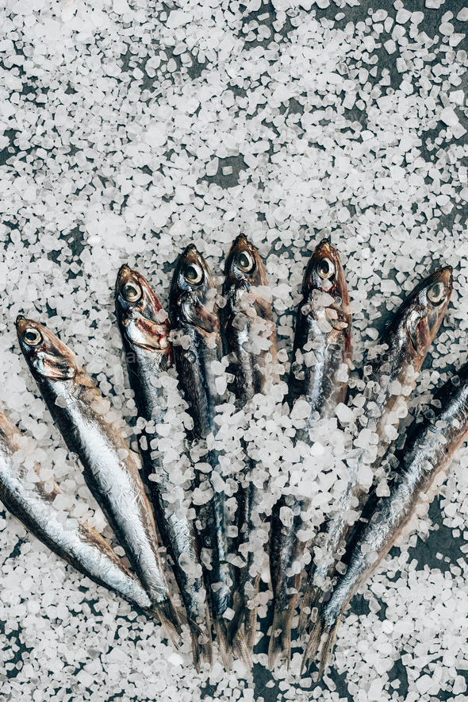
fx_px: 2046
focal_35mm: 105
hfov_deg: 13.1
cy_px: 351
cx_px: 234
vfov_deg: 19.5
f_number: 9
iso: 100
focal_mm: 105
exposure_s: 1/125
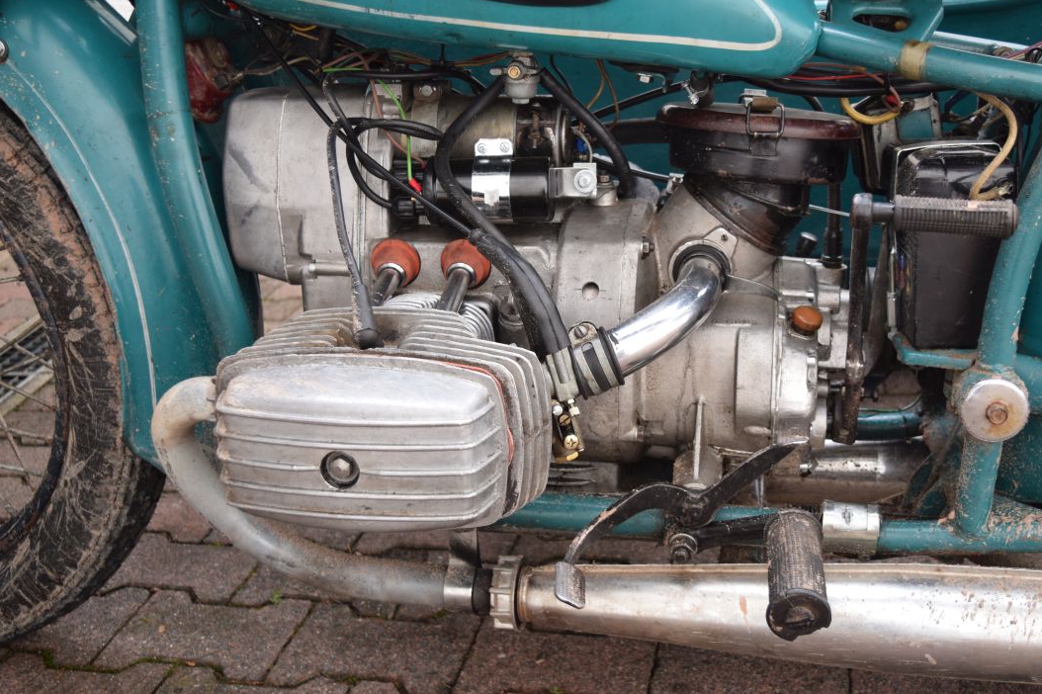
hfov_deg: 47.3
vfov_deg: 32.6
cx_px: 581
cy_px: 302
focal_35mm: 41
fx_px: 1186
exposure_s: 1/60
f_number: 4
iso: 560
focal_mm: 24
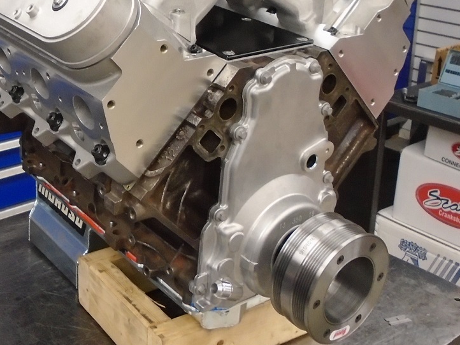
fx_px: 718
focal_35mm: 54
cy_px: 81
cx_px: 161
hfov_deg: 35.3
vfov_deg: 26.6
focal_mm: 4.6
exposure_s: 1/30
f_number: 3.2
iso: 320
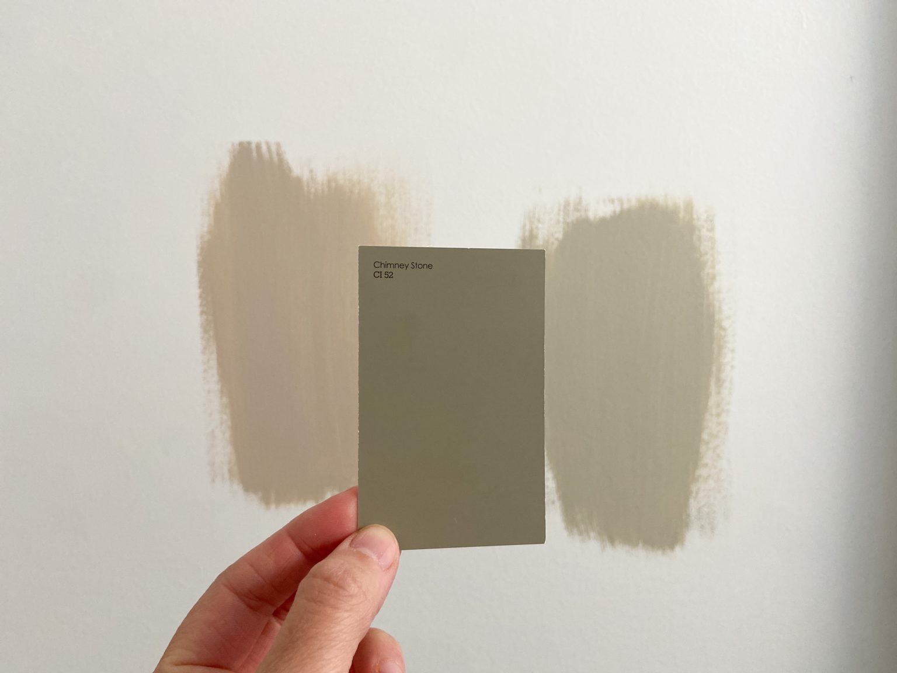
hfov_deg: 67.3
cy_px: 336
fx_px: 674
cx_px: 448
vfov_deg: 53.1
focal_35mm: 26
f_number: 1.8
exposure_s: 1/60
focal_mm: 4.25
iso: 250
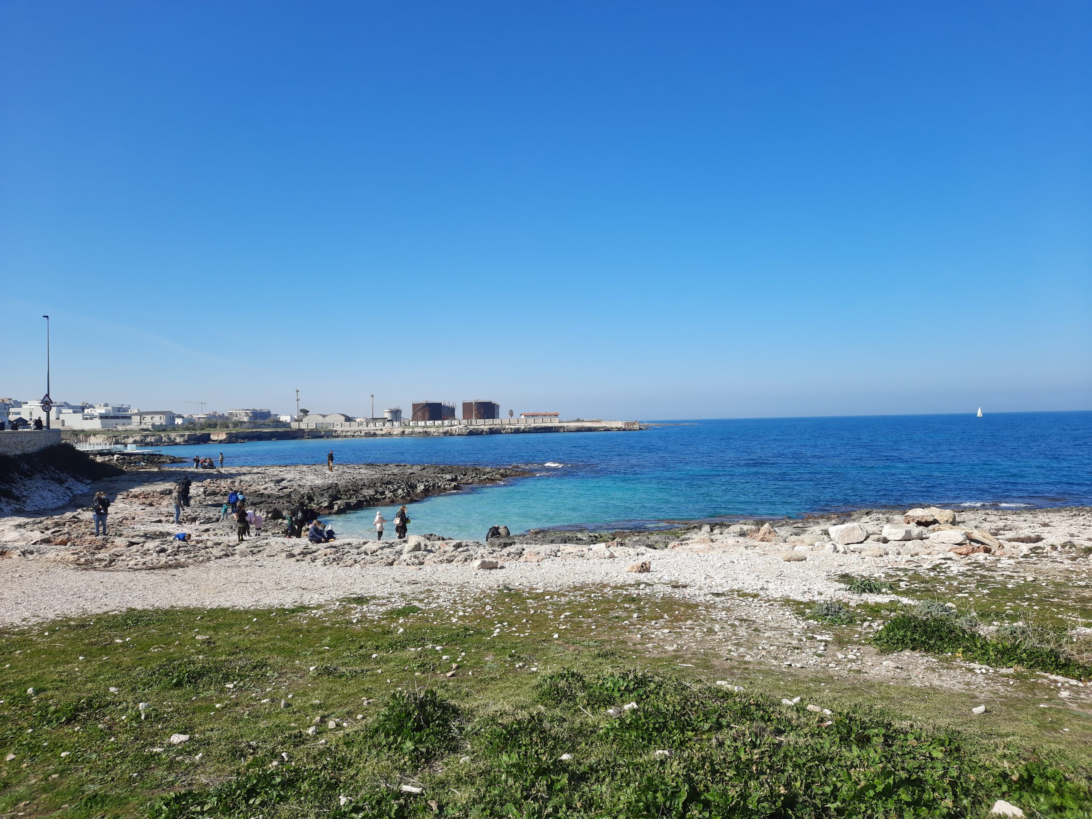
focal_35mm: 25
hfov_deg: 69.4
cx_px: 546
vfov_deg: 54.9
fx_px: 789
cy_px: 410
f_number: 2
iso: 40
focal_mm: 4.6
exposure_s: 1/1058
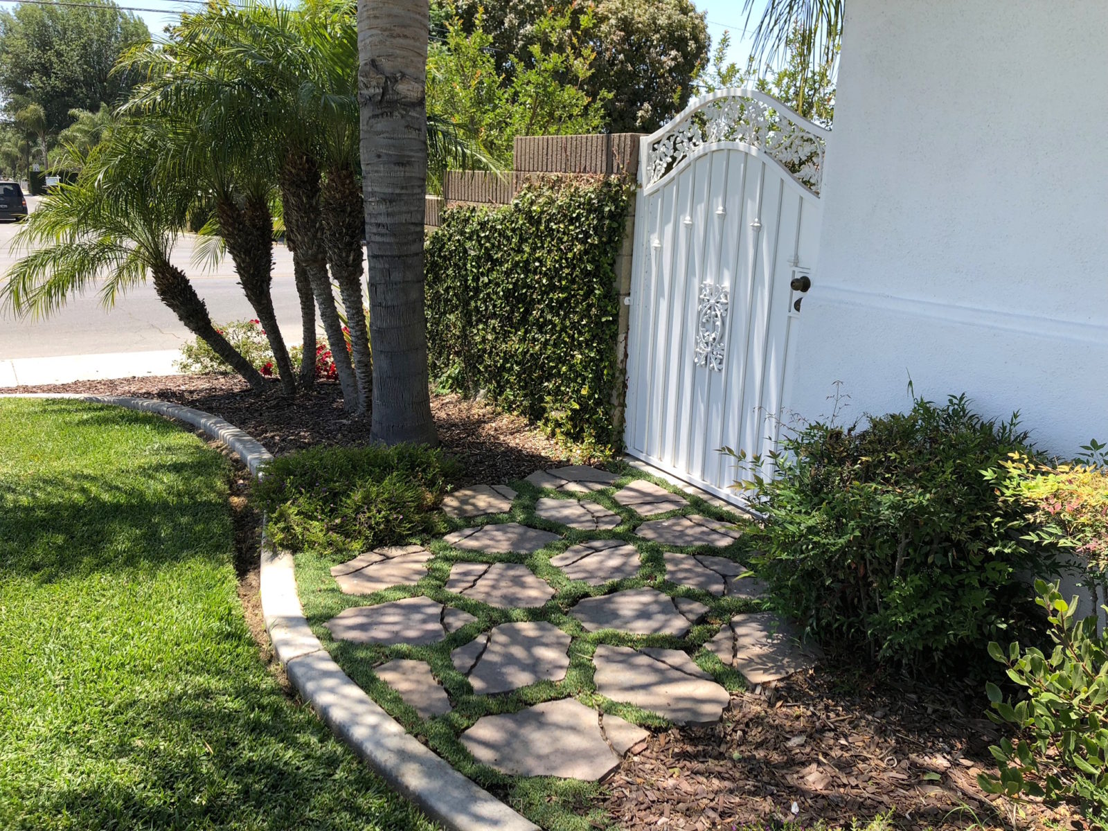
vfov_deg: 49.7
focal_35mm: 28
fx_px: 896
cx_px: 554
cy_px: 416
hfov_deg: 63.4
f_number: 1.8
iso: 20
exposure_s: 1/738
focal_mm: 4
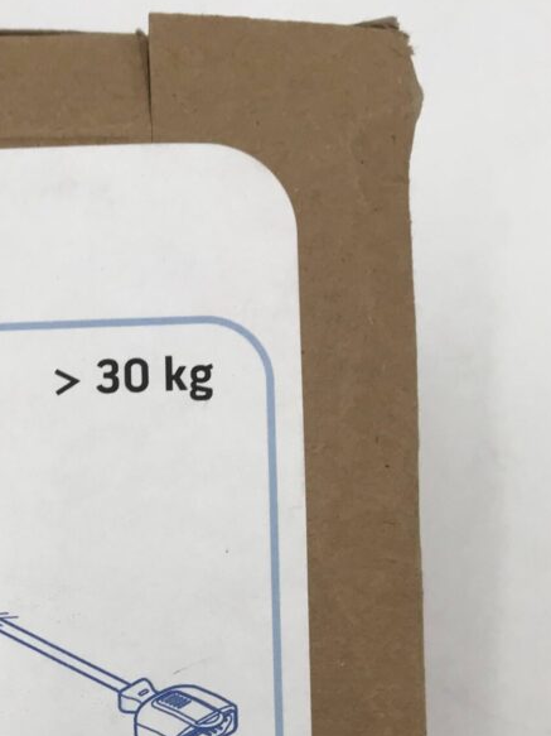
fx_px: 1359
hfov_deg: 22.2
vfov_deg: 29.0
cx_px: 15
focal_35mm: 64
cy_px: 672
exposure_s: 1/120
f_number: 1.8
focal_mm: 3.99
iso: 25
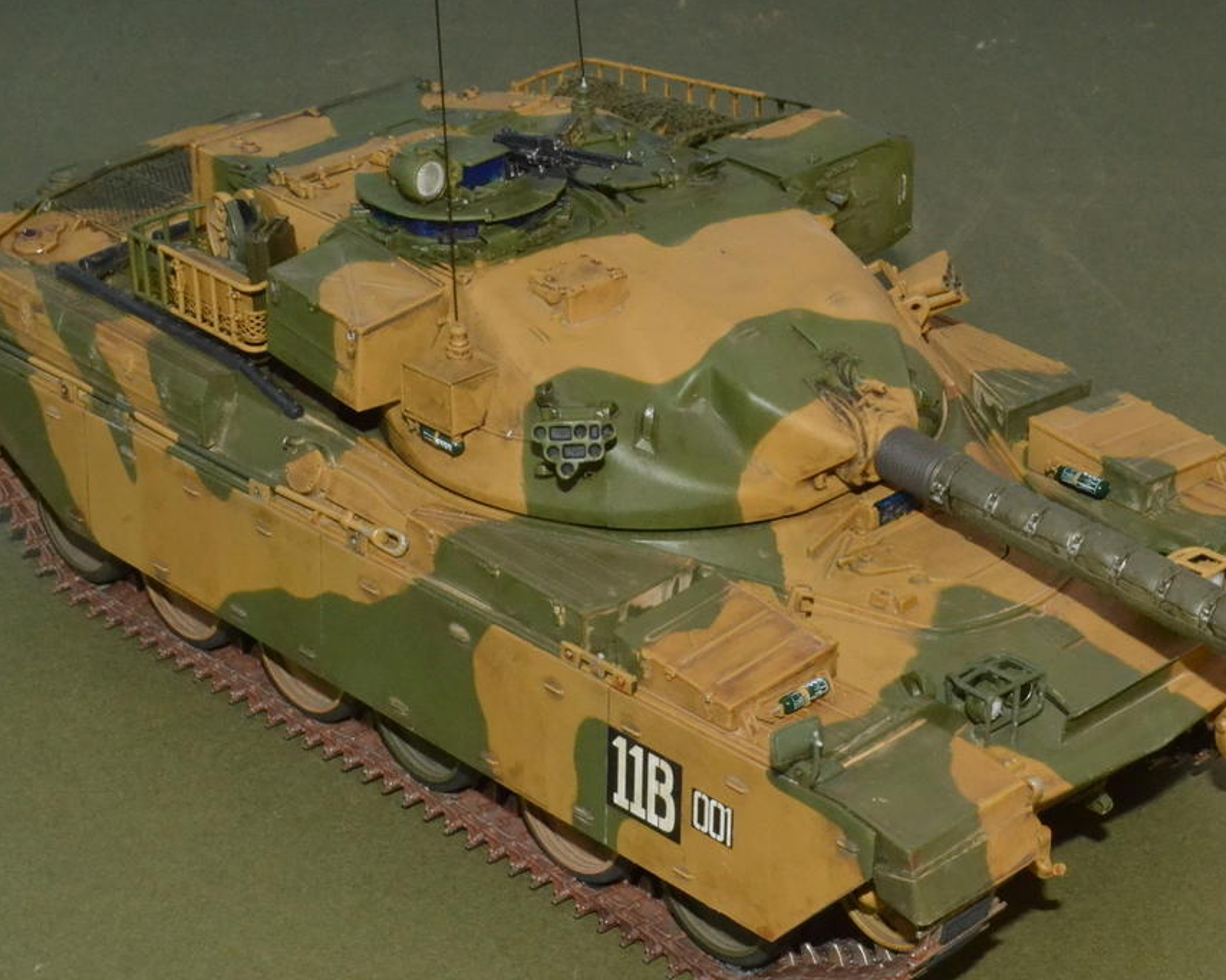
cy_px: 532
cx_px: 653
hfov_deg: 21.0
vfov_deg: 16.9
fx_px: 3302
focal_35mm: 91
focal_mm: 46
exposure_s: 1/60
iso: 3200
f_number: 25
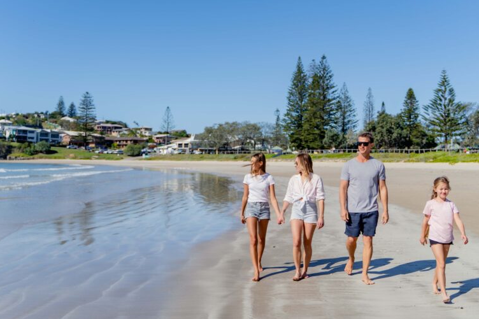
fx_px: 572
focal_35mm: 43
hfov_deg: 45.4
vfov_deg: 31.1
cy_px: 136
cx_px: 259
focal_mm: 33
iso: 100
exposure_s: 1/3200
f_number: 2.8
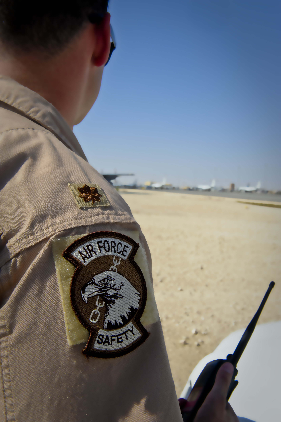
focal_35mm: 36
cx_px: 140
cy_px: 211
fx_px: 422
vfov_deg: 53.2
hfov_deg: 36.8
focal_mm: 36
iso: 500
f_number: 16
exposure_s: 1/250
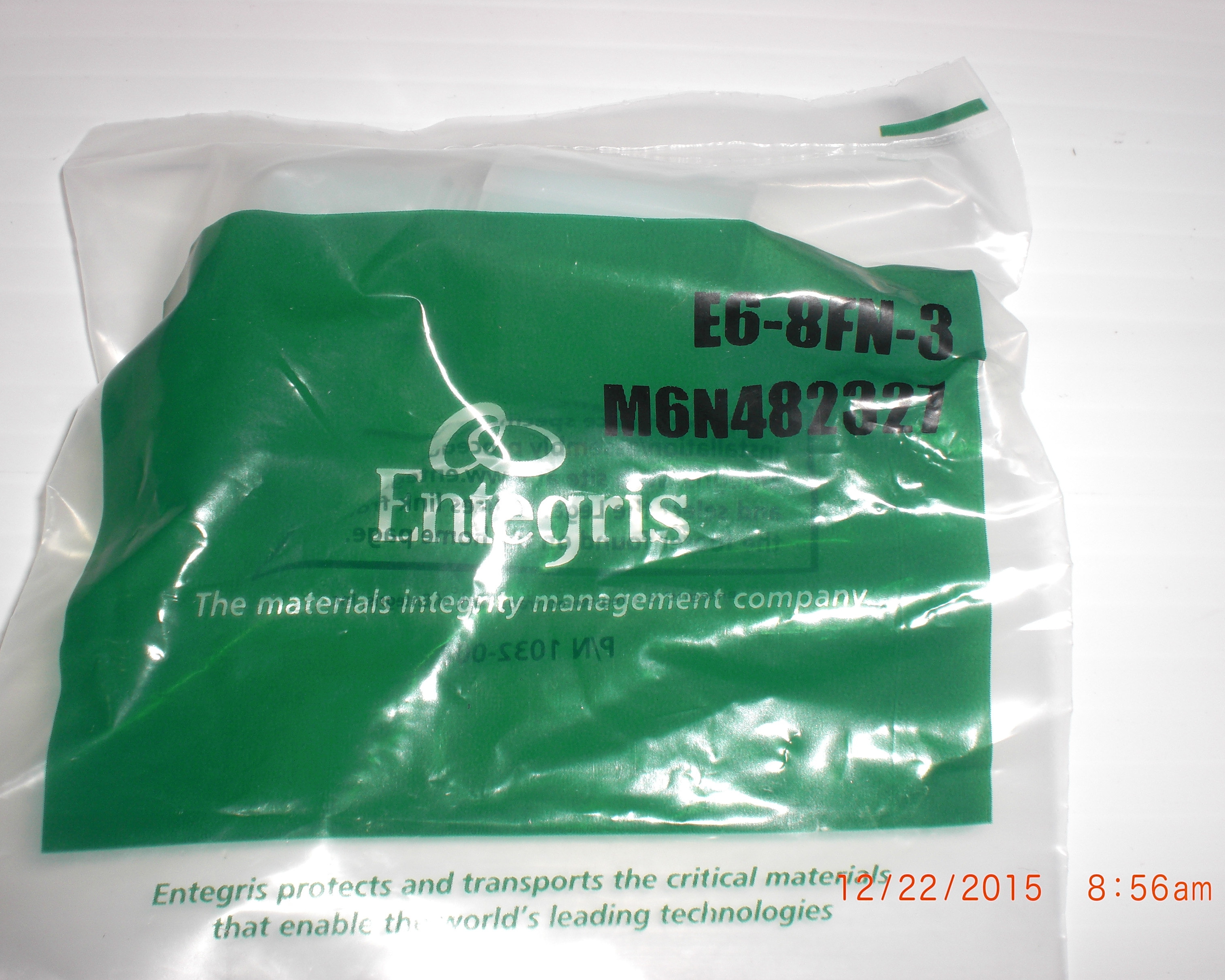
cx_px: 631
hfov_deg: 45.8
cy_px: 495
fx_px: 1450
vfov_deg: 37.3
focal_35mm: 40
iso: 64
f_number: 5.6
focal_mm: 6.3
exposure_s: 1/60
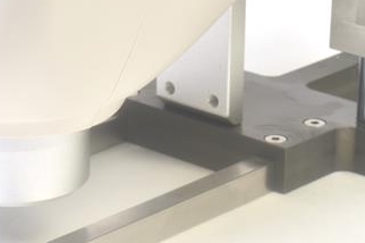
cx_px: 114
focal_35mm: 154
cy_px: 179
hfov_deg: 13.3
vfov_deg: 8.9
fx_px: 1559
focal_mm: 55
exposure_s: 1/200
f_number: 13
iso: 200
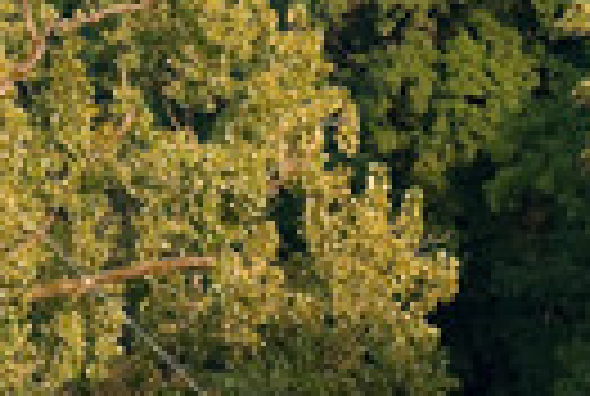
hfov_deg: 5.2
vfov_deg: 3.5
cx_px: -448
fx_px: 6390
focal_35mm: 389
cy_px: -256
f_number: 5.6
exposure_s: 1/80
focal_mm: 50
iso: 100
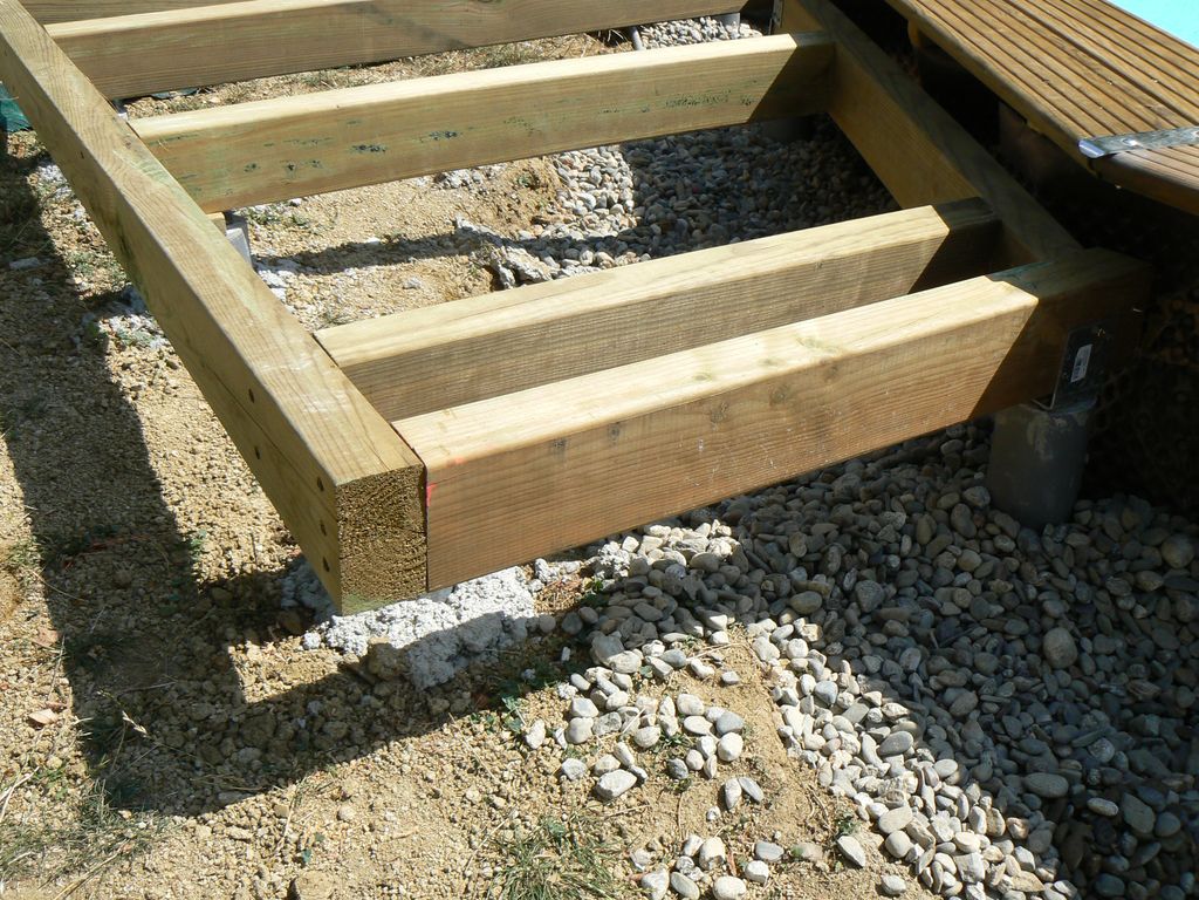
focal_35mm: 36
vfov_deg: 39.7
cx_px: 600
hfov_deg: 51.4
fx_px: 1247
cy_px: 450
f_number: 6.3
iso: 80
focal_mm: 6
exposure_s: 1/400
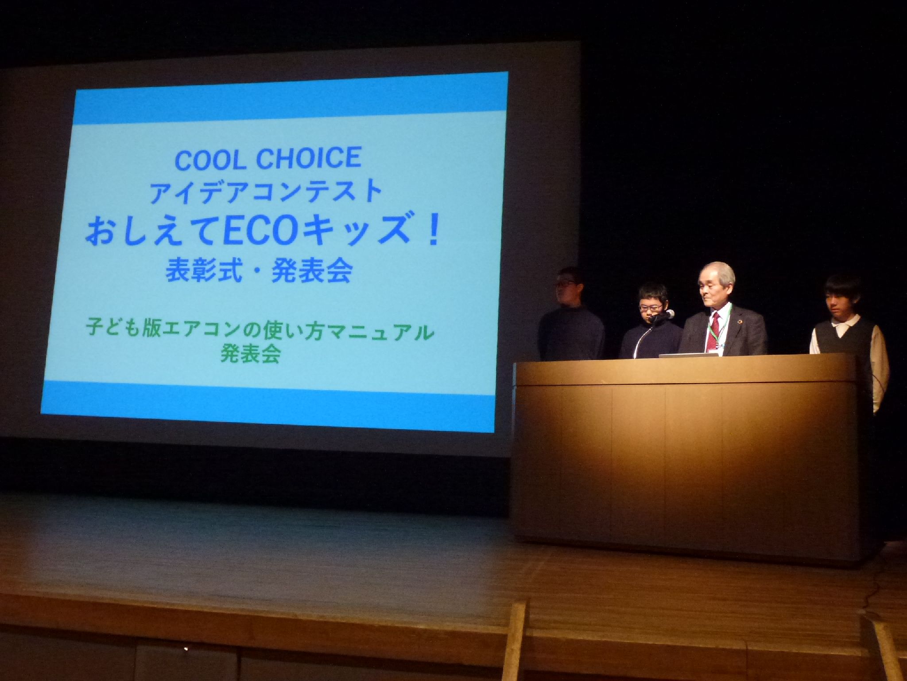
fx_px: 865
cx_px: 454
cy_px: 340
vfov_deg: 42.9
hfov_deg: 55.4
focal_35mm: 33
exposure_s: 1/50
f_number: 3.6
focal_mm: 5.9
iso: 800
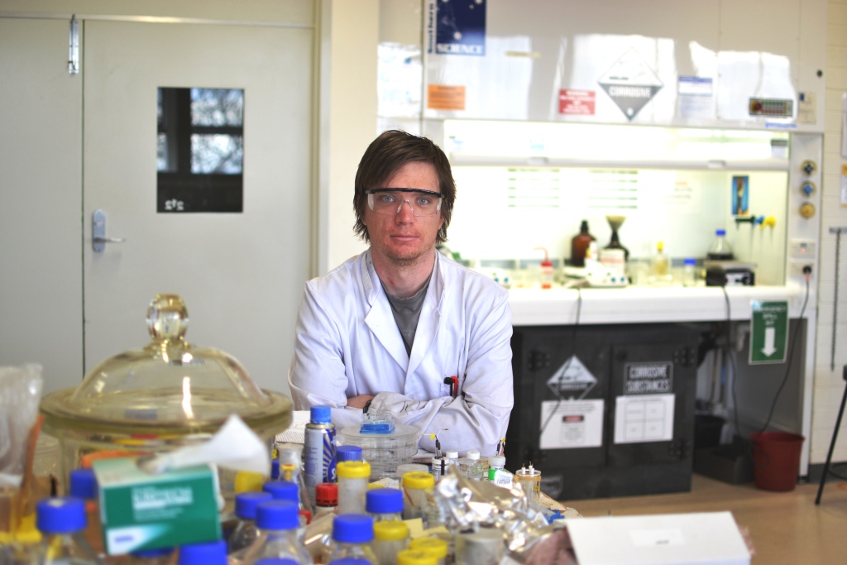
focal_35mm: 52
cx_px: 424
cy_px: 282
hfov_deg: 37.8
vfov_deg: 25.8
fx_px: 1235
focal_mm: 35
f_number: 1.8
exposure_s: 1/100
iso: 200
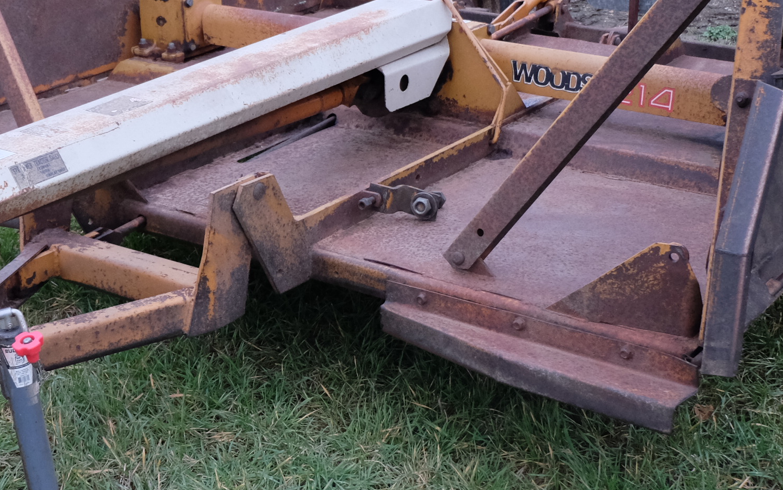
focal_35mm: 59
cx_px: 263
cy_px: 239
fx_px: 1259
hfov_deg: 34.2
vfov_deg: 22.0
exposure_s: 1/160
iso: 1600
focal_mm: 16.7
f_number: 3.5
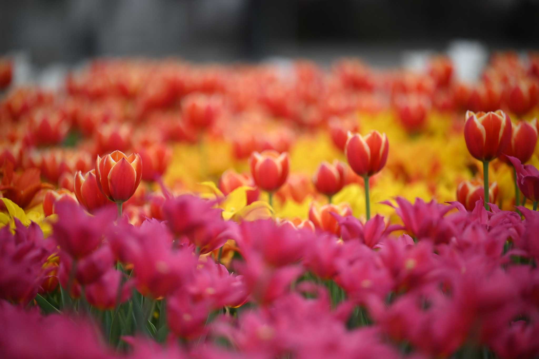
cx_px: 270
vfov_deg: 6.9
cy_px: 180
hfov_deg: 10.3
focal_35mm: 200
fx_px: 2992
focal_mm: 200
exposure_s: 1/8000
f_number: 2.8
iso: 800
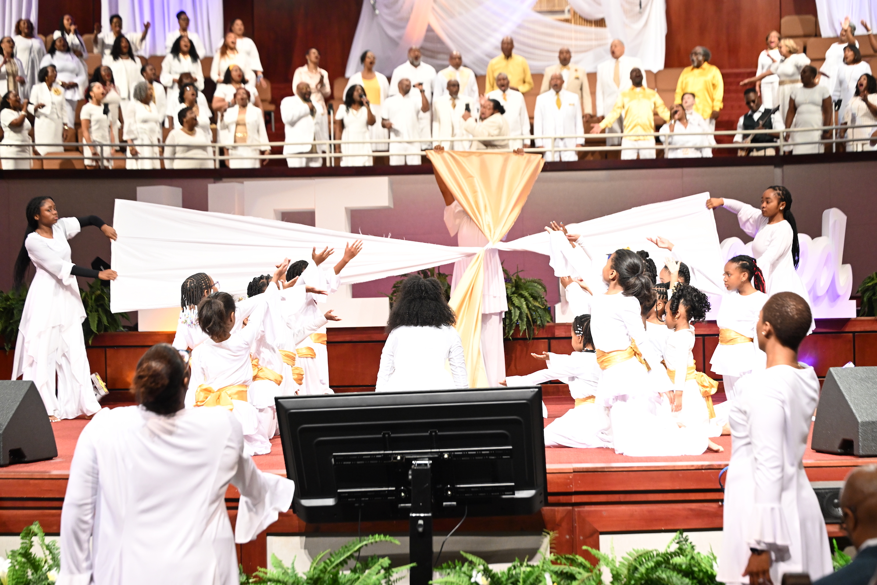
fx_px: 1705
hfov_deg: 28.8
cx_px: 438
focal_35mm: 70
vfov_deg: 19.5
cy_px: 292
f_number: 3.5
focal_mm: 70
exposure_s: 1/400
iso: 3200
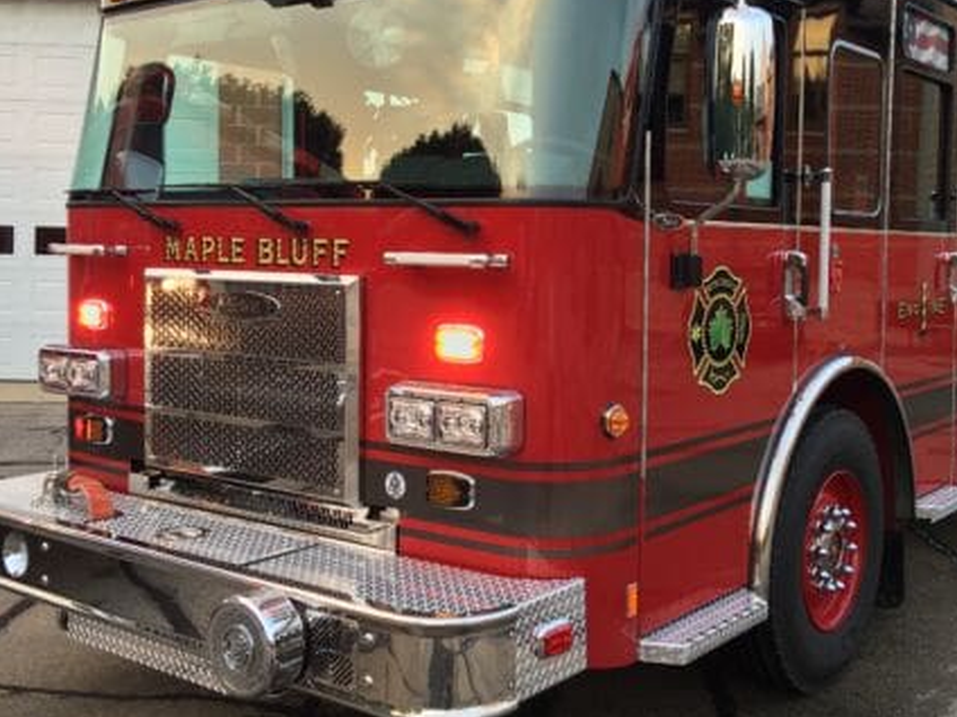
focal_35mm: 41
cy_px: 295
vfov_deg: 35.0
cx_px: 598
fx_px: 1133
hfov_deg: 45.4
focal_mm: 4.15
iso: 25
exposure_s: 1/40
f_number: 2.2
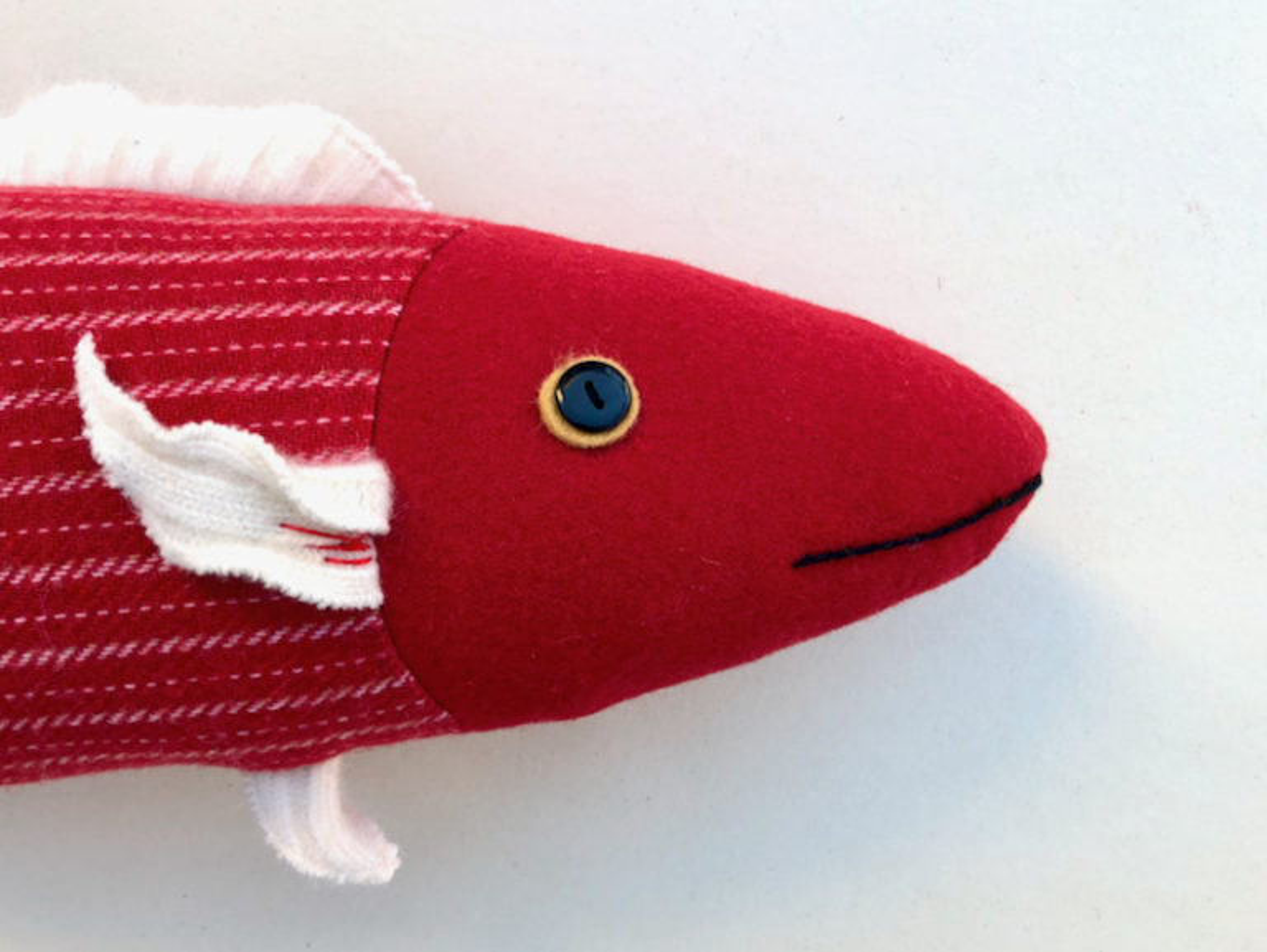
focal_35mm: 28
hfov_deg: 63.4
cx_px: 634
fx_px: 1025
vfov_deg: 49.8
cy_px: 476
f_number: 1.8
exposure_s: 1/120
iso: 25
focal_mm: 3.99
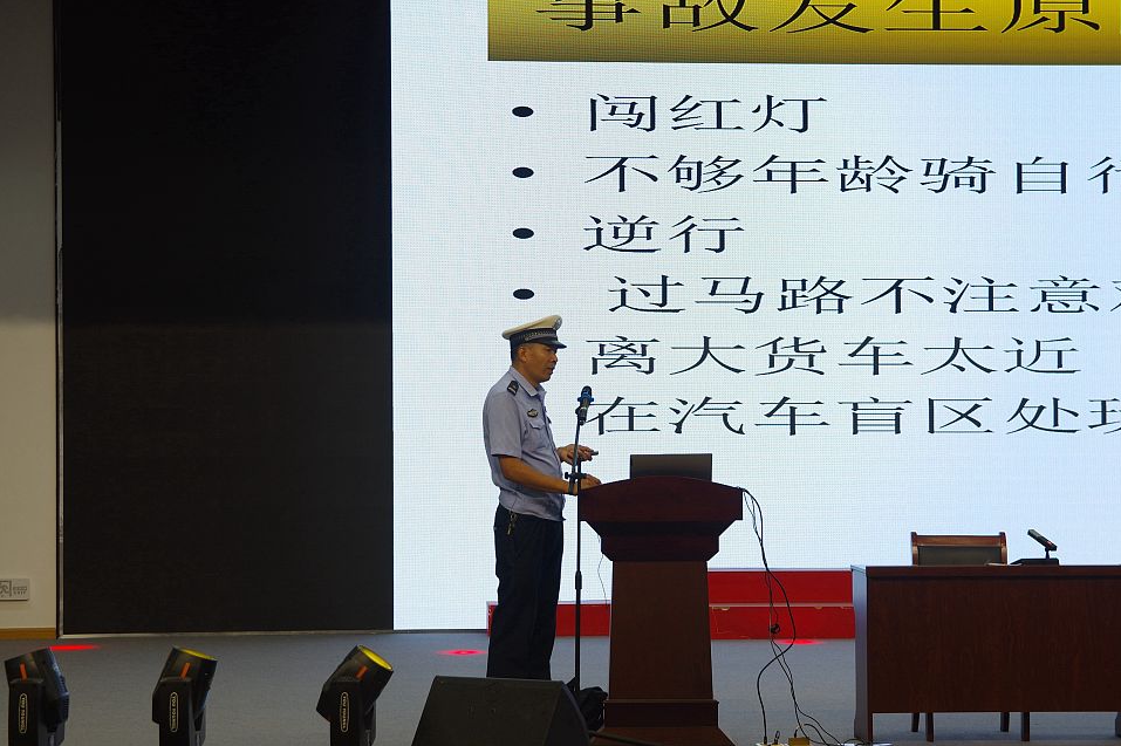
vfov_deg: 14.5
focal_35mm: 94
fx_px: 2925
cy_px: 371
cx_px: 627
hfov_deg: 21.7
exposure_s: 1/50
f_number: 4
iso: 100
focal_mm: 50
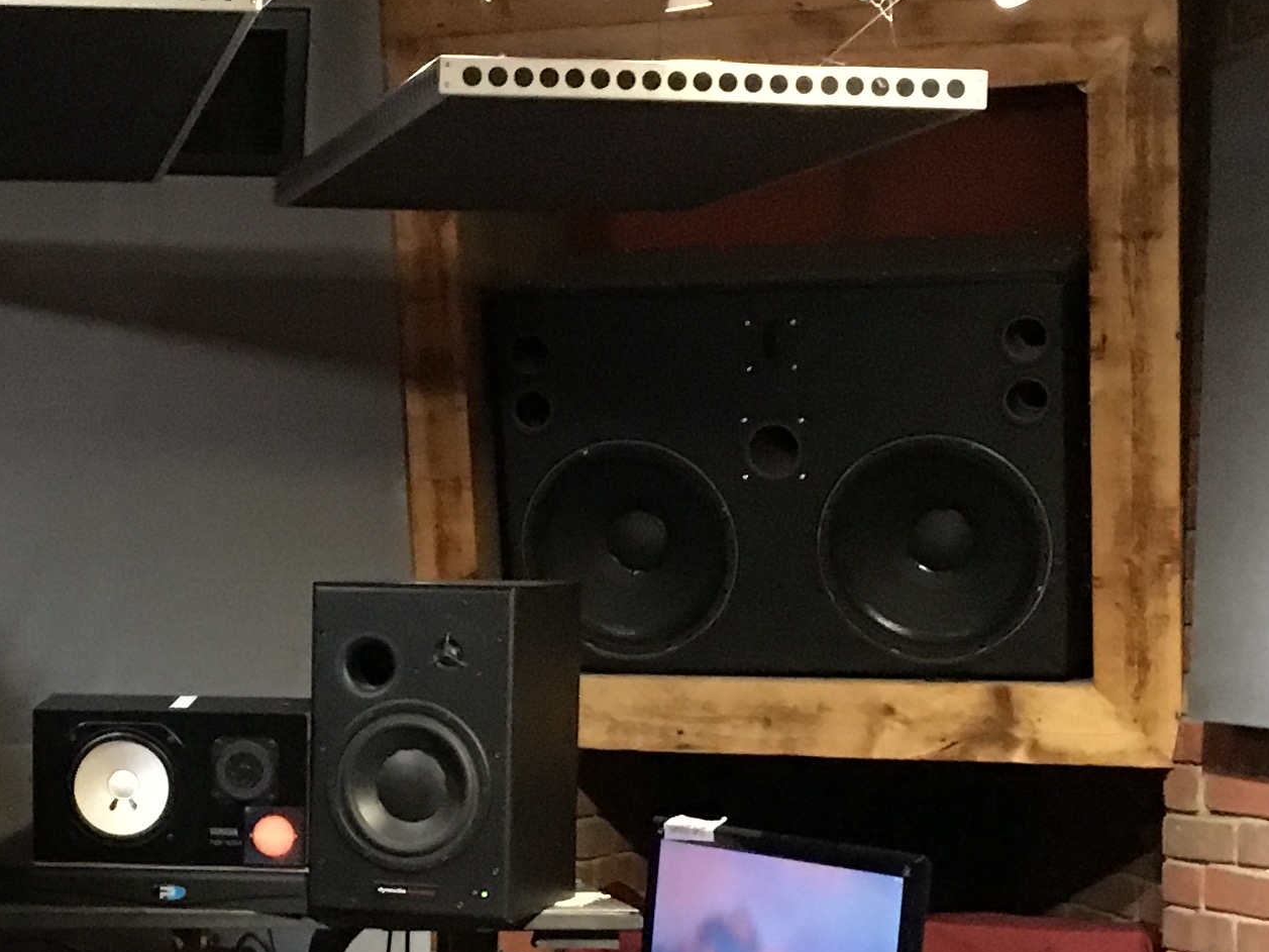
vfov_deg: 15.7
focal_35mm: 93
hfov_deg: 20.6
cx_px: 110
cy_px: 821
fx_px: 3410
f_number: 2.2
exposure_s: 1/17
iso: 320
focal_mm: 4.15
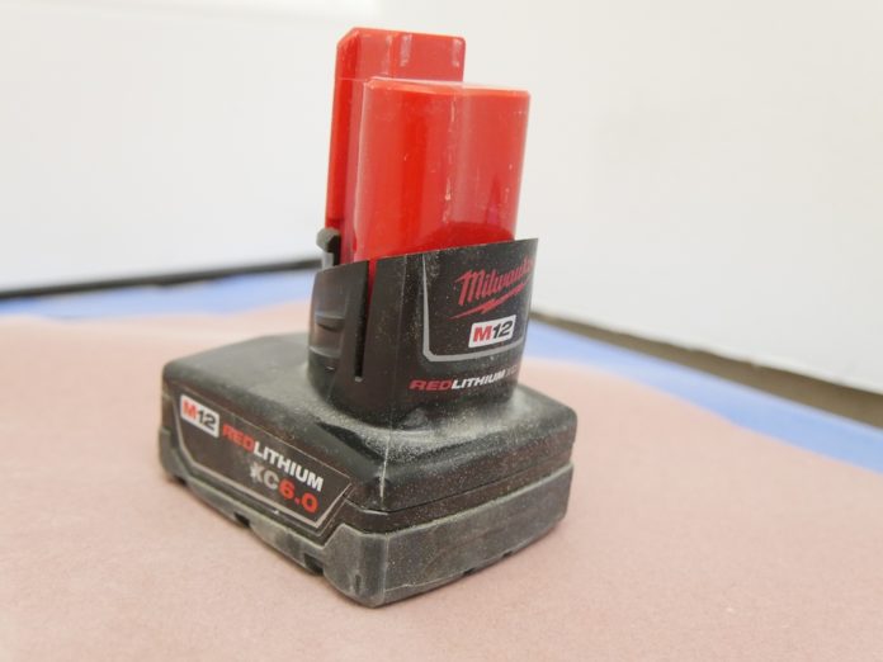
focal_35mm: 38
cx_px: 442
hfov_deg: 49.0
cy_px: 331
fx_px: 969
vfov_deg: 37.7
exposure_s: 1/30
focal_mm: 19
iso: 3200
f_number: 3.8
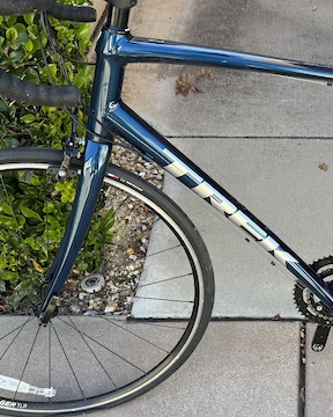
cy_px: 234
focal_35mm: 52
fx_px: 641
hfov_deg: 28.3
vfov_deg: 35.9
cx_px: 283
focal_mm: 6.76
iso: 80
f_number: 1.78
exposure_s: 1/297
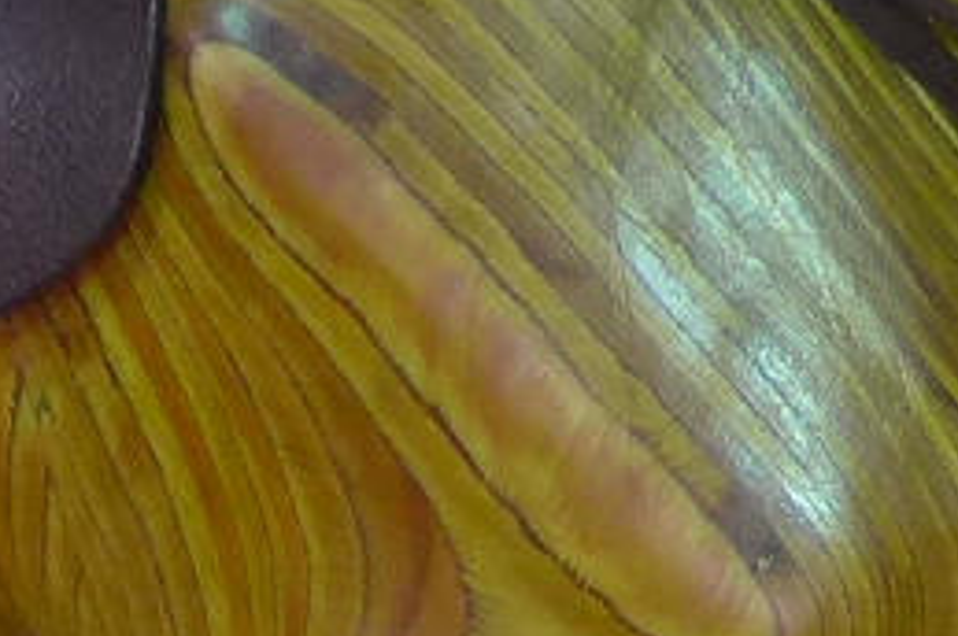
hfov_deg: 5.5
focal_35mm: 372
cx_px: 218
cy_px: 939
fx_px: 9887
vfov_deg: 3.7
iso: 400
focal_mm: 9.2
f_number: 1.8
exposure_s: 1/60
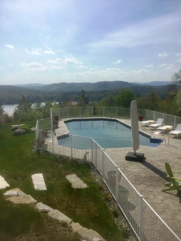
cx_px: 90
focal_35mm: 29
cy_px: 120
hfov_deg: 48.2
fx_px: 202
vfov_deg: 61.7
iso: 32
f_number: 2.2
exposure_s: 1/4405
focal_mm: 4.15
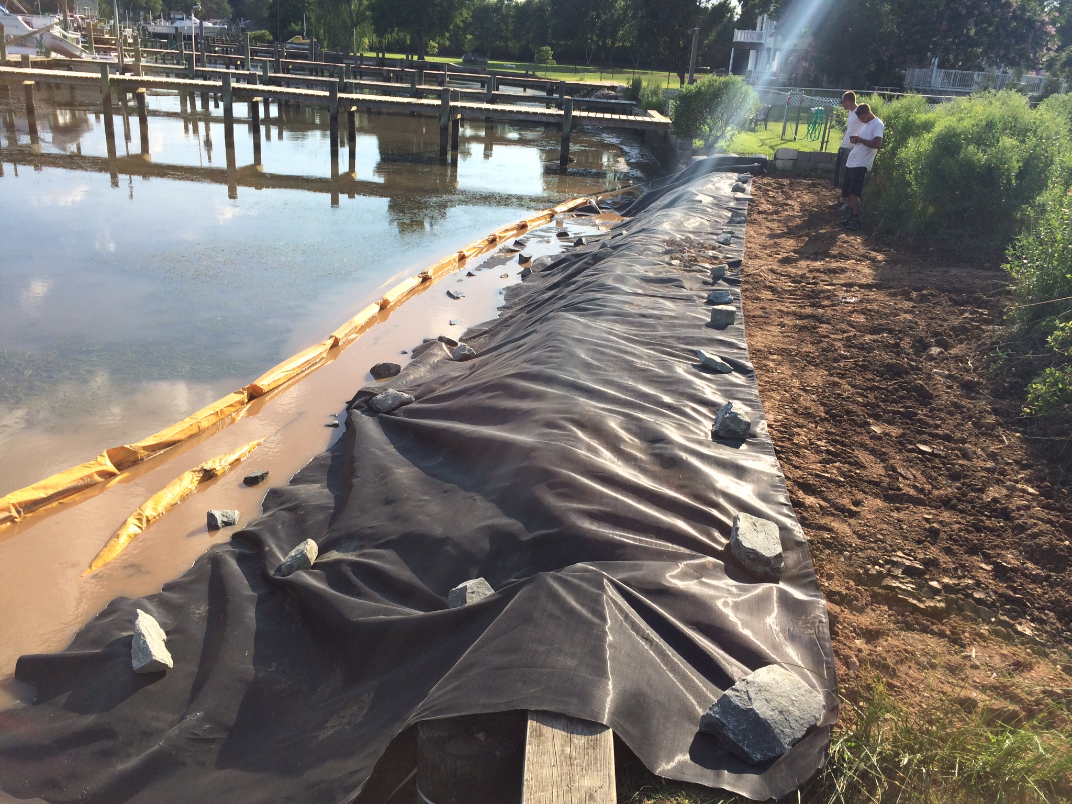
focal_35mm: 29
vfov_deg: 48.2
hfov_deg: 61.7
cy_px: 402
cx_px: 536
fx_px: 898
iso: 32
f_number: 2.2
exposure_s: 1/1642
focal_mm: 4.15
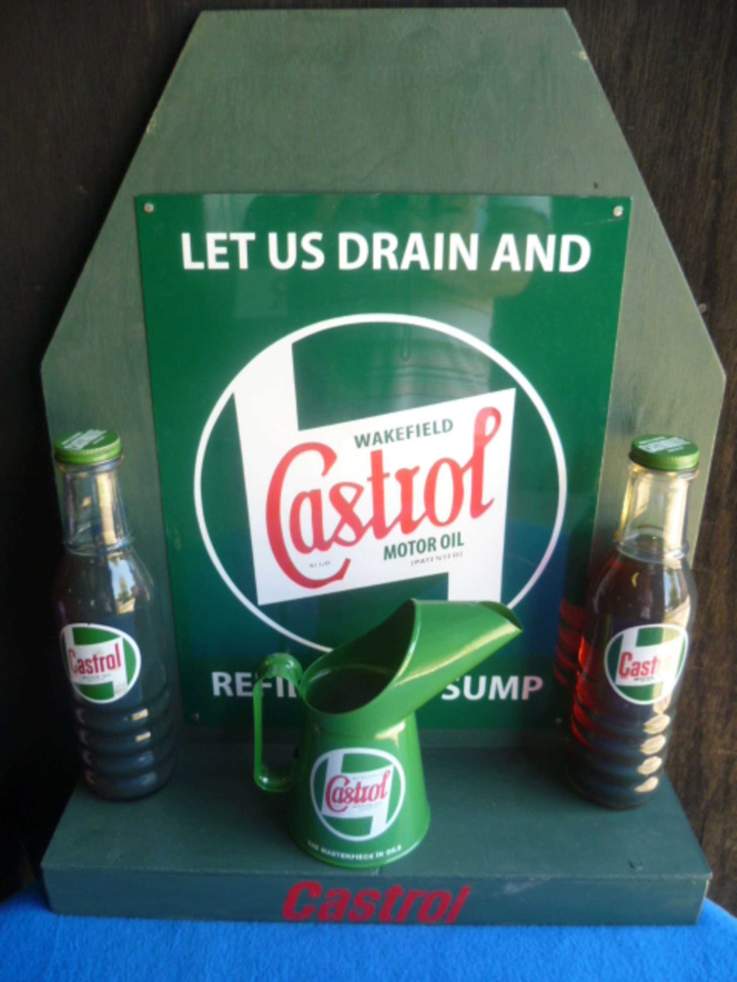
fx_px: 795
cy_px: 491
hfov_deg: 49.7
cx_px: 368
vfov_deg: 63.4
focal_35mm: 28
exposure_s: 1/30
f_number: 2.8
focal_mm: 5
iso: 125
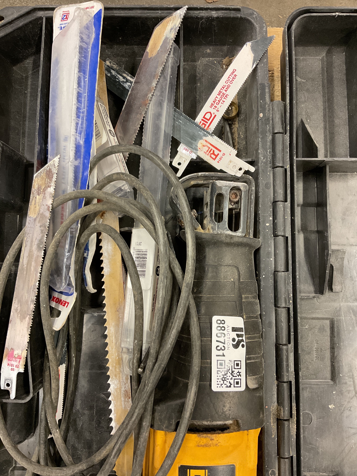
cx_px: 178
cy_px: 238
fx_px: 399
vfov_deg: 61.7
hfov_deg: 48.2
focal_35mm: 29
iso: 125
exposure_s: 1/50
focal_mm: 3
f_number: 1.8
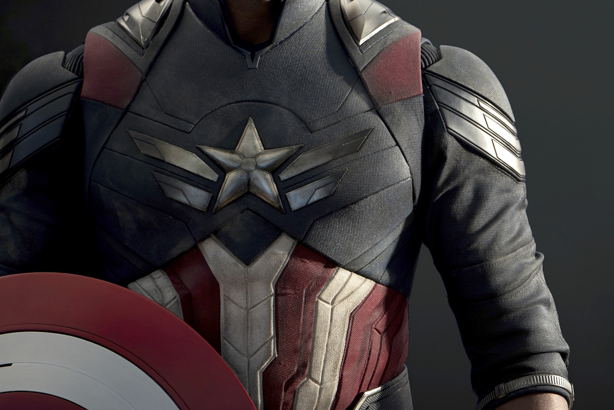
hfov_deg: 6.6
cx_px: 477
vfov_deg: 4.4
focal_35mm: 310
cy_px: 76
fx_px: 5287
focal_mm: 173
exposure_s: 1/2000
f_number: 3.2
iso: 320
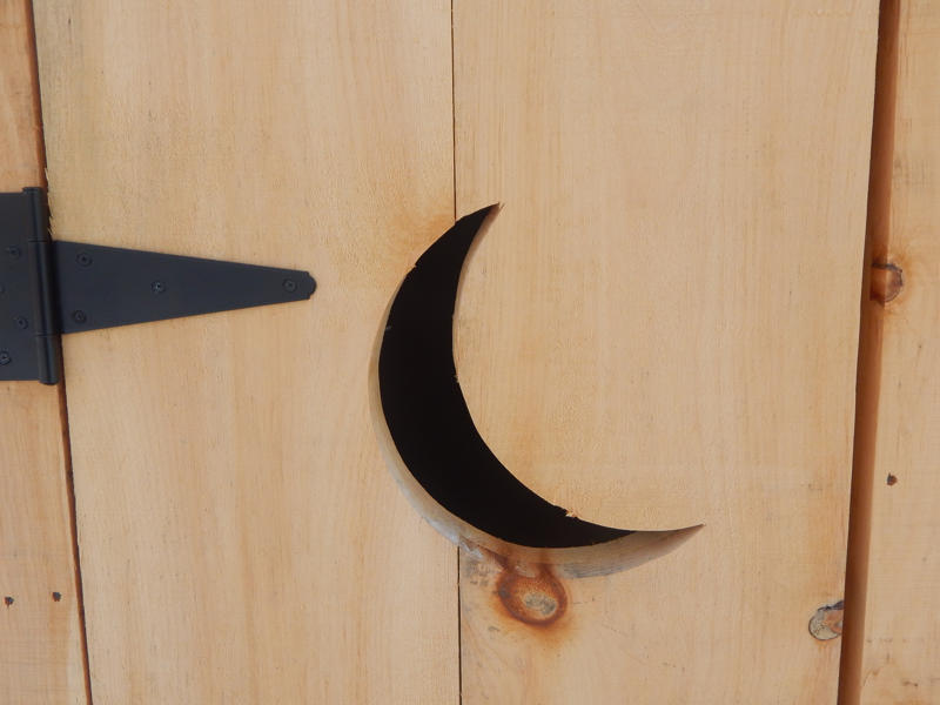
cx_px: 470
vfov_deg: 49.7
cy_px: 352
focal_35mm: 28
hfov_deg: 63.4
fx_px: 760
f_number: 3.2
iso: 125
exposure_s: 1/400
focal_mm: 5.1
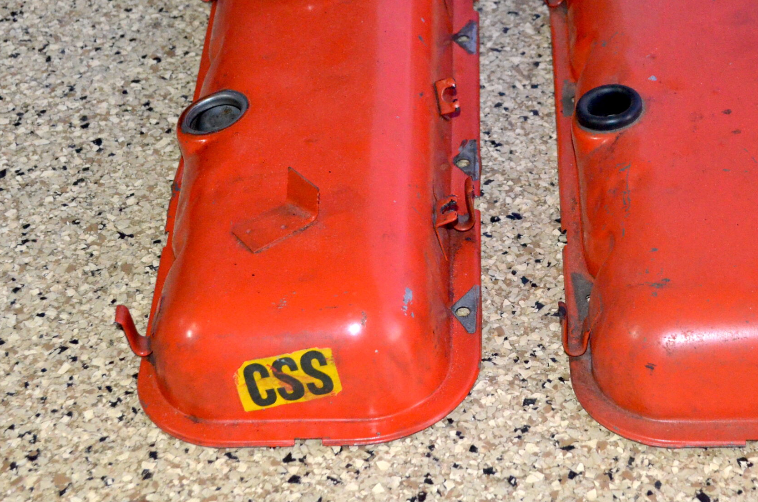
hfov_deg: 24.4
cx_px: 498
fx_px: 1744
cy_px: 166
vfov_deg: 16.3
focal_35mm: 83
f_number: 5
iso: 3200
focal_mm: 36
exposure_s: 1/60
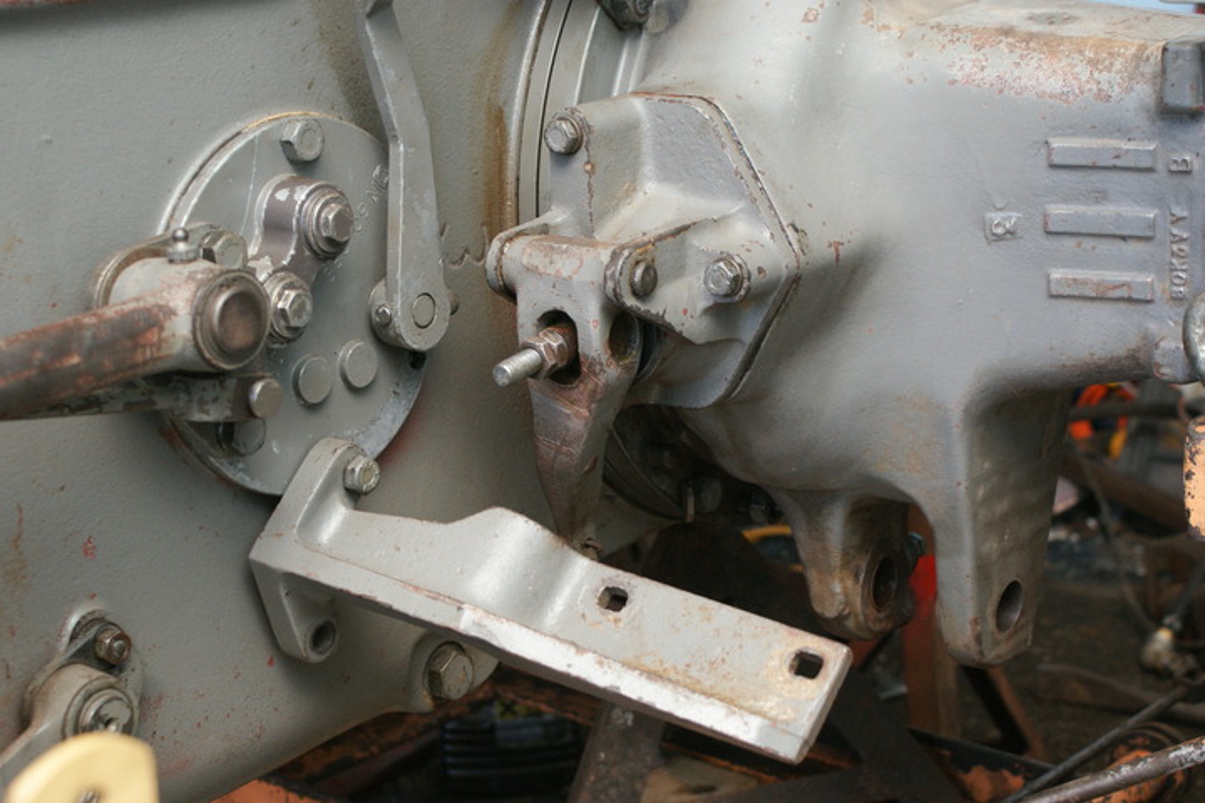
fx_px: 2008
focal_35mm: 60
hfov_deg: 33.4
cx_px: 602
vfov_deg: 22.6
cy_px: 402
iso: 400
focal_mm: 40
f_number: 5.6
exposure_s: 1/60
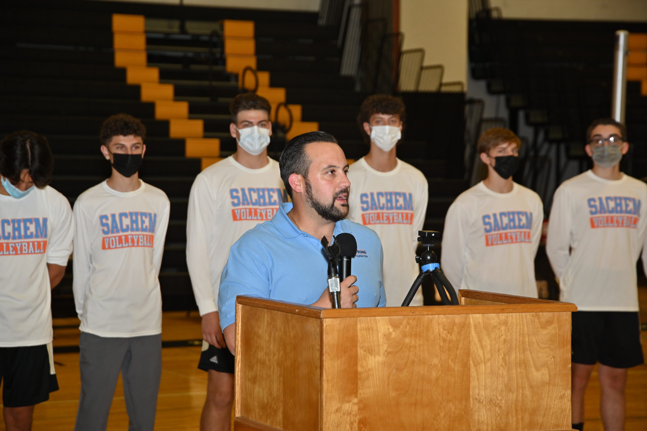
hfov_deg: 19.5
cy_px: 216
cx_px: 324
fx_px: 1887
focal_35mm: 105
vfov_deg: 13.0
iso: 1000
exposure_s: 1/160
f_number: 5.6
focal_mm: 105
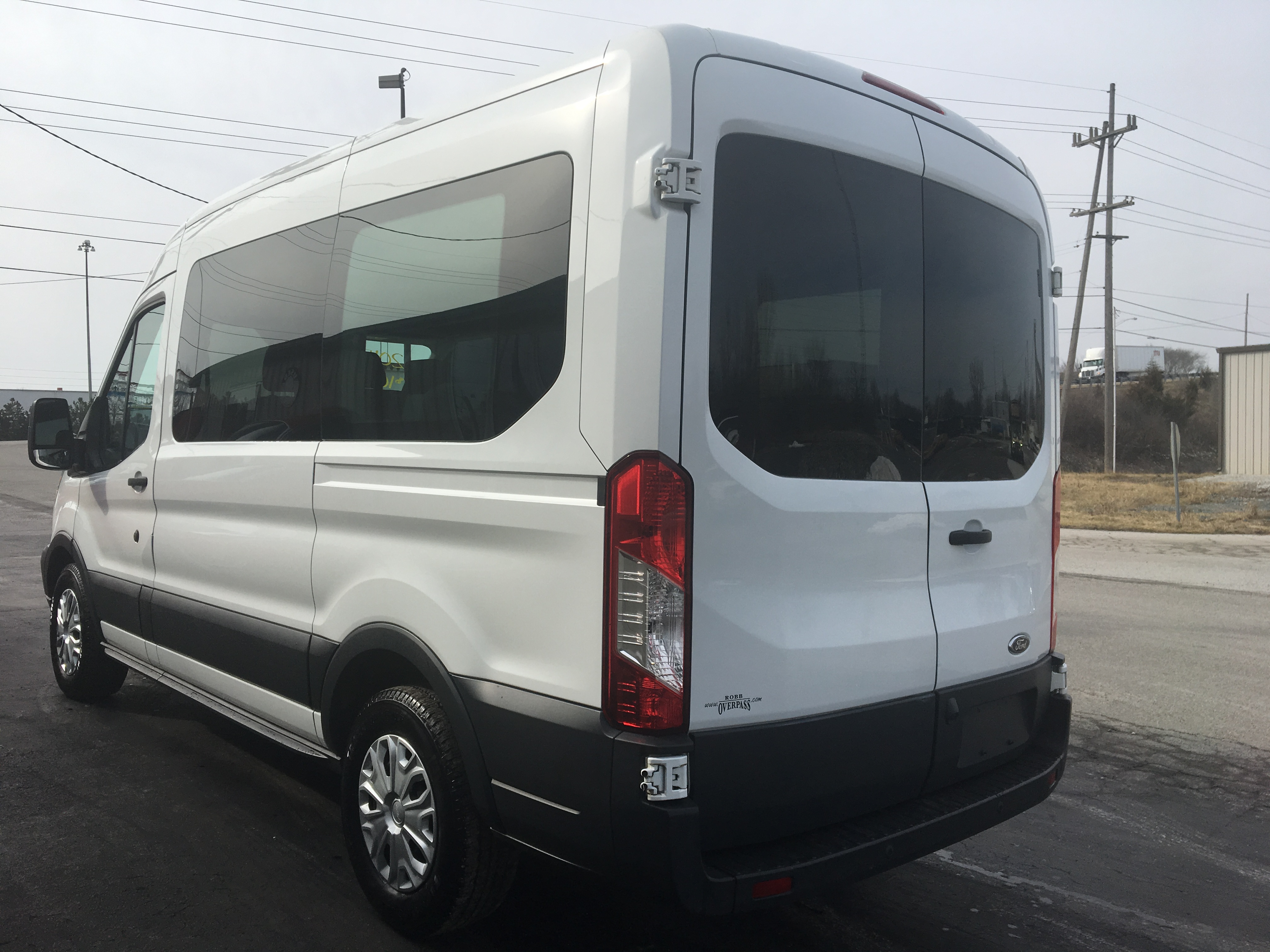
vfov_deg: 48.2
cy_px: 476
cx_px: 635
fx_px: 1064
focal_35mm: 29
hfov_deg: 61.7
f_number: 2.2
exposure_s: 1/1538
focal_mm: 4.15
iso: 25
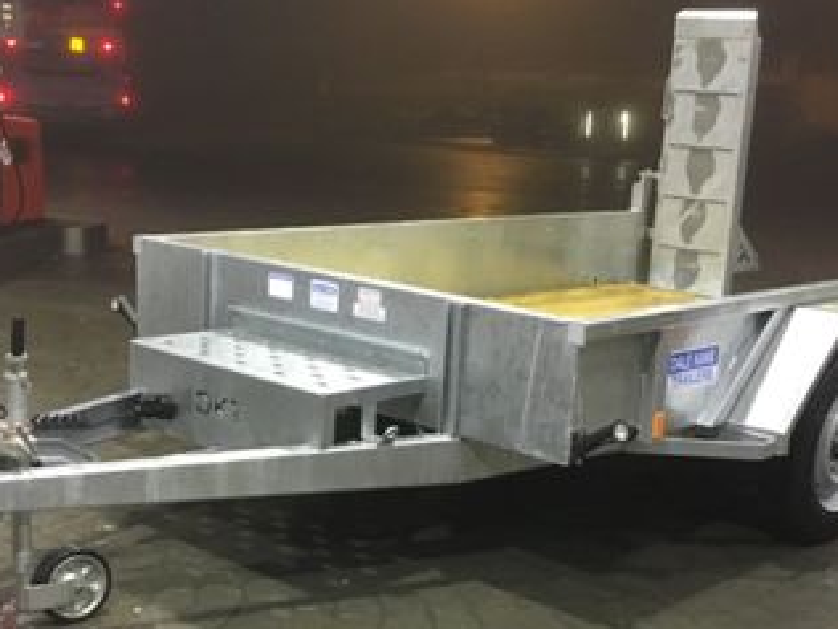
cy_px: 464
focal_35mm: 55
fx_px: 1331
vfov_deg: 26.3
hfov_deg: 34.9
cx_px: 430
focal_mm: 4.15
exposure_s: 1/17
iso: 200
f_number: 2.2
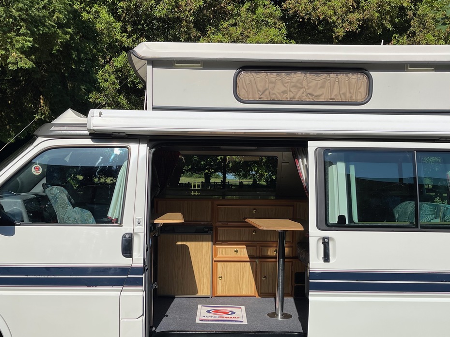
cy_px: 203
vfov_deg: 34.2
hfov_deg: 44.7
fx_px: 546
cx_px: 192
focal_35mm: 42
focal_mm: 5.1
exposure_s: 1/6993
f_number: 1.6
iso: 32
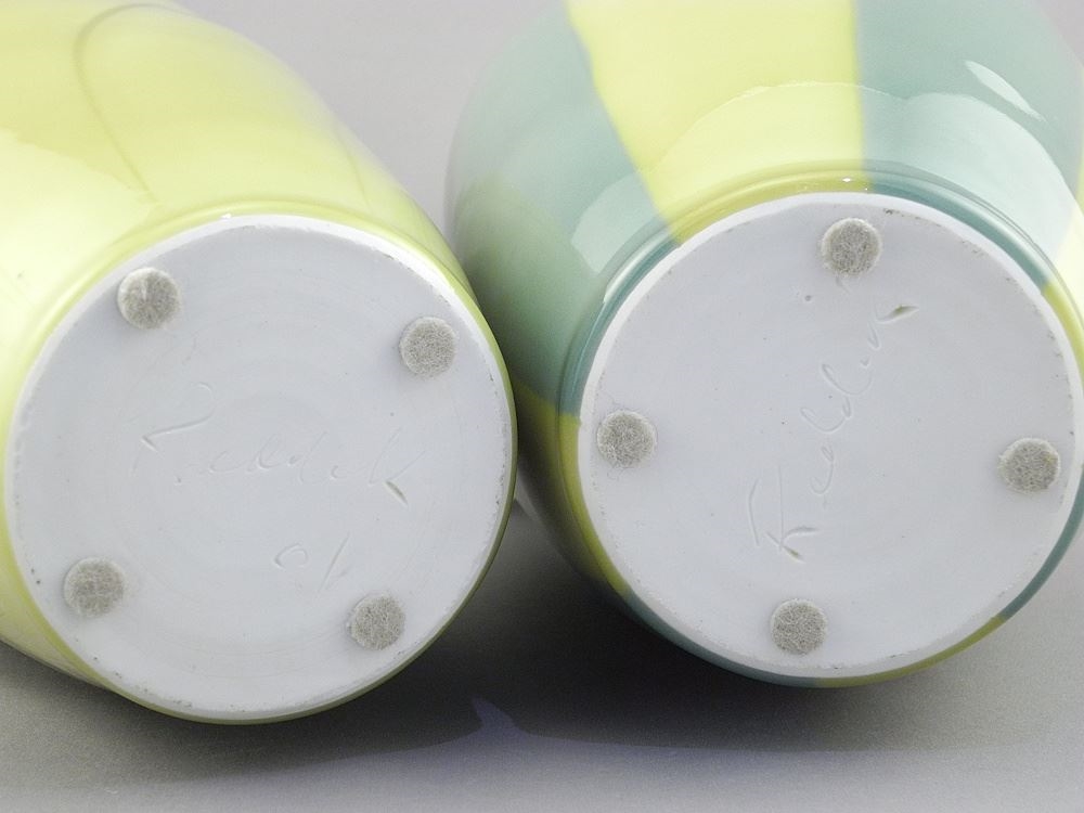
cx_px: 542
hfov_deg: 23.0
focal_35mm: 85
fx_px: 2662
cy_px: 406
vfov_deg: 17.4
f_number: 4
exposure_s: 1/25
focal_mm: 18.1
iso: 400
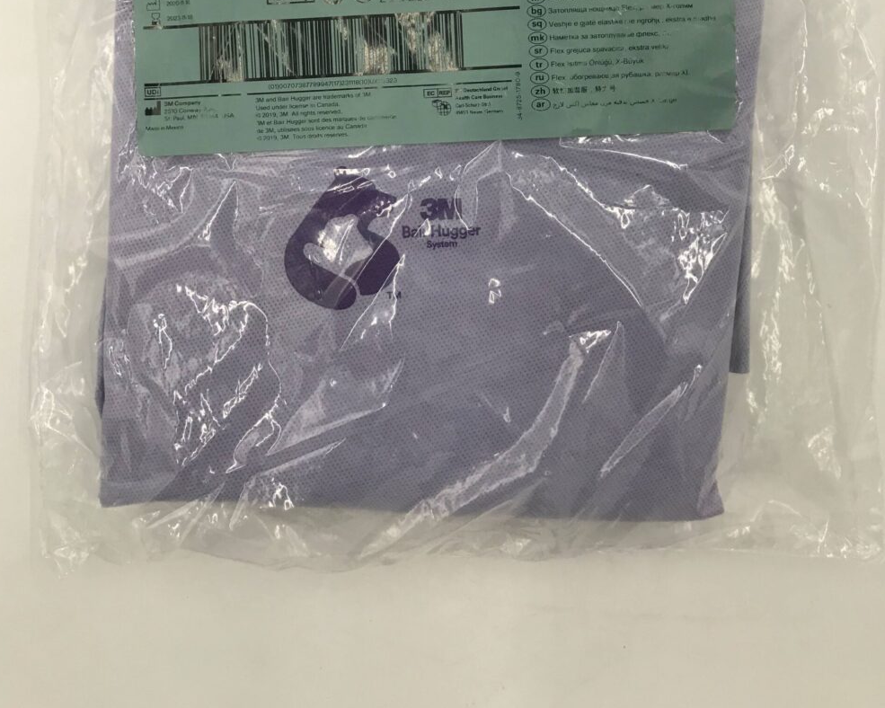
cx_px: 438
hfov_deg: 49.1
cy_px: 129
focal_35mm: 37
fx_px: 969
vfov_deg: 38.4
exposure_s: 1/40
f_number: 1.8
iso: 25
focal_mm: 3.99
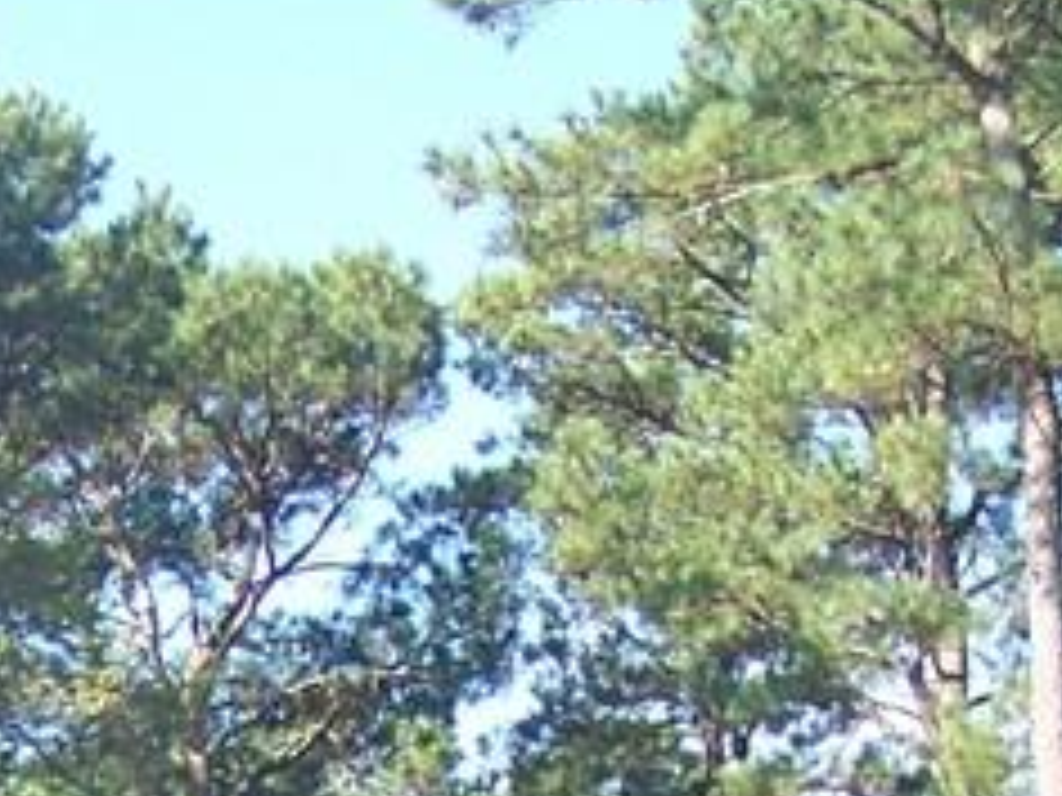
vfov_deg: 8.6
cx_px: 243
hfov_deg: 11.9
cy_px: 1516
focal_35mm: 165
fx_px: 5062
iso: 64
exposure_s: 1/200
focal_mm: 6.3
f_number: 2.8
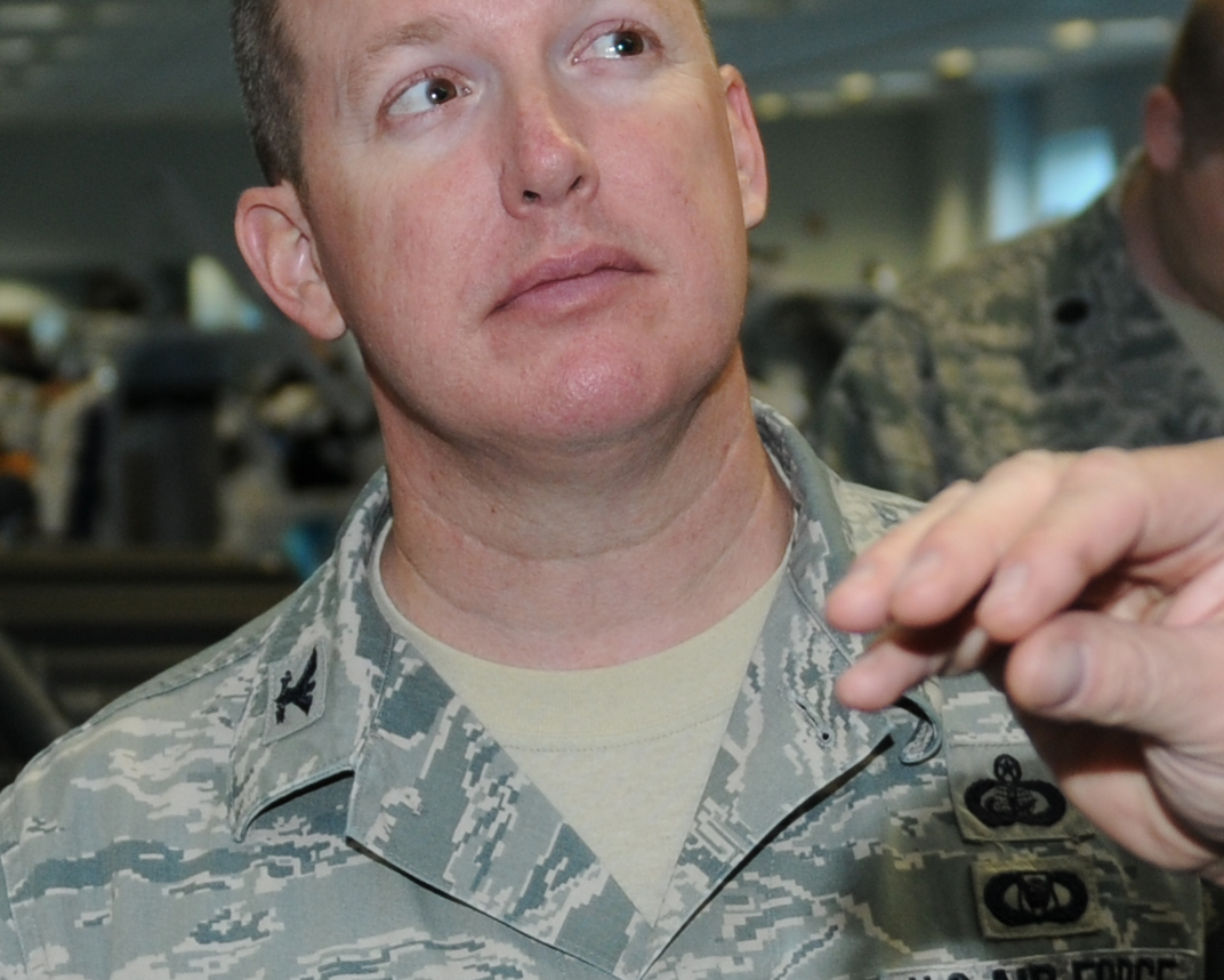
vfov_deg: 11.4
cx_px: 602
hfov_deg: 14.3
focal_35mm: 135
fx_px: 4891
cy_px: 328
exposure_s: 1/60
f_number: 2.8
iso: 200
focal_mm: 24
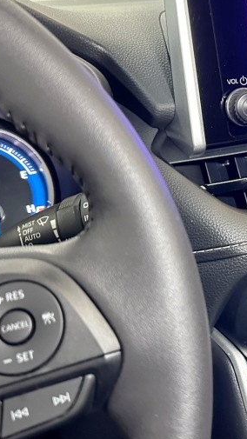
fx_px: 617
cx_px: 312
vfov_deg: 39.2
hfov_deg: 20.8
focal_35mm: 53
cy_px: 212
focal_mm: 6.86
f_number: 1.78
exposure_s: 1/40
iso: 640
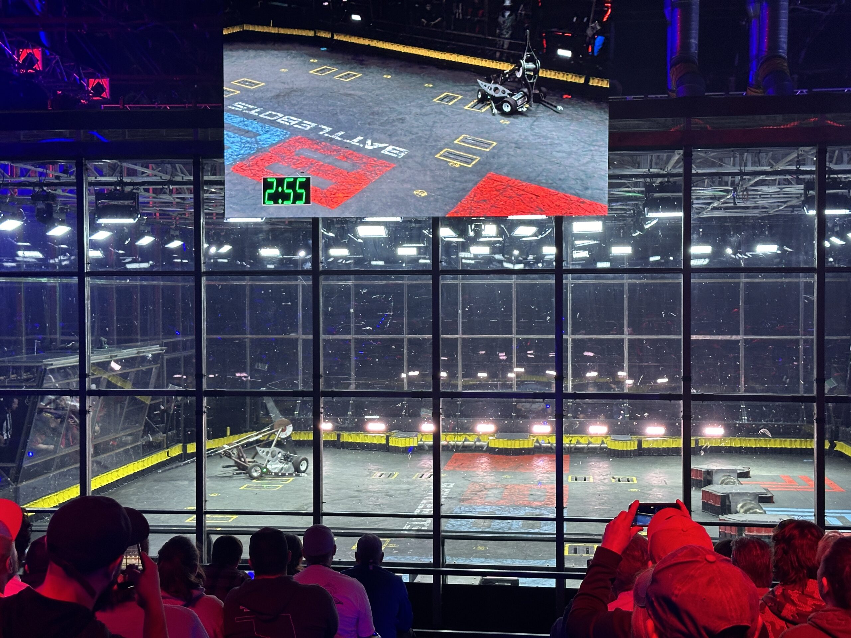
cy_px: 319
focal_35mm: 48
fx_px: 1180
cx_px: 426
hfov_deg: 39.7
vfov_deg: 30.3
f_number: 1.78
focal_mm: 6.86
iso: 250
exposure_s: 1/60
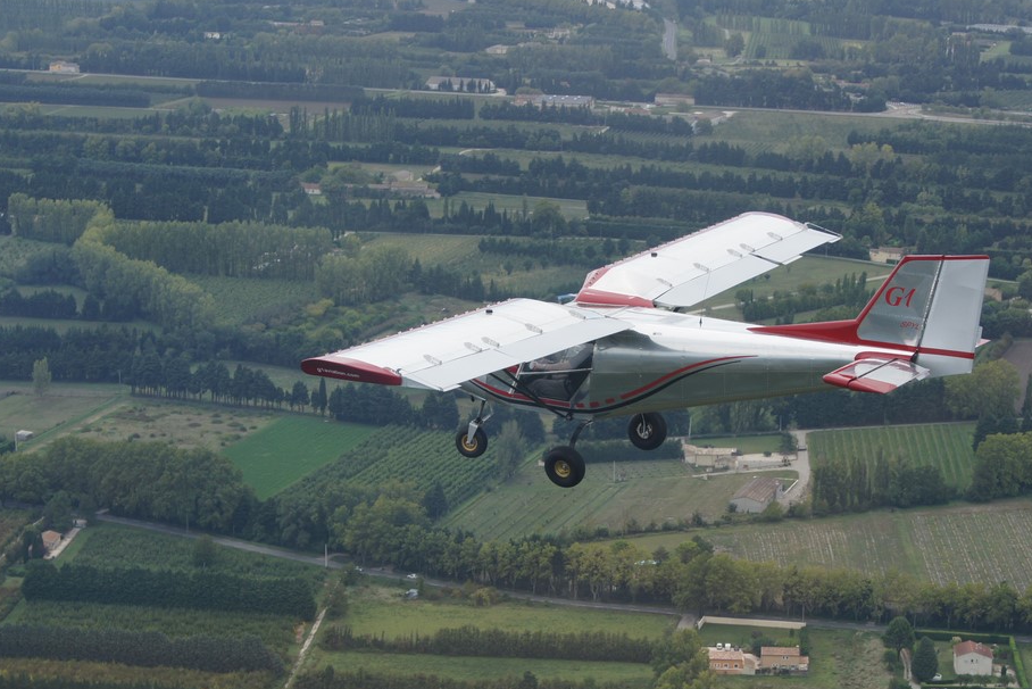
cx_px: 461
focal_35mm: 105
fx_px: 3000
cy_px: 433
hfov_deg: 19.5
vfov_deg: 13.1
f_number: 8
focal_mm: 55
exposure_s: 1/200
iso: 200
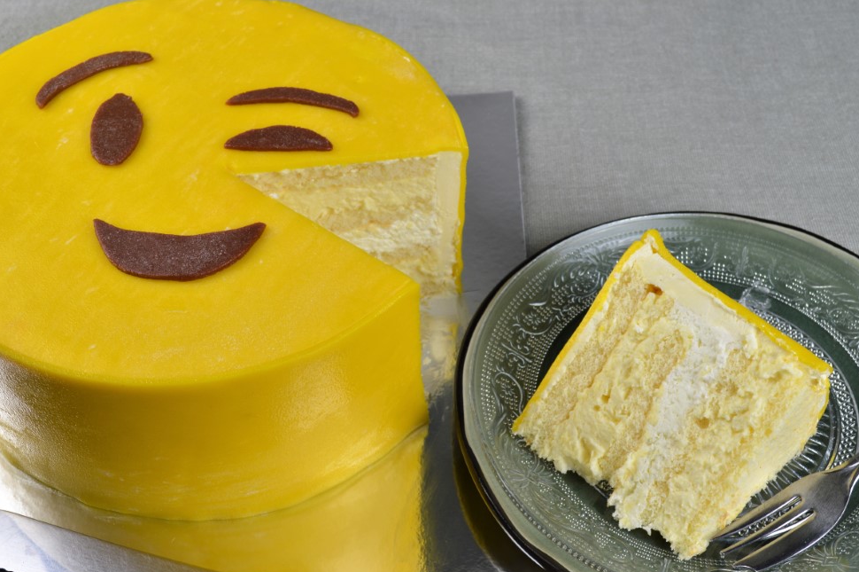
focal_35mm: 50
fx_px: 1192
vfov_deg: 26.9
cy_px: 298
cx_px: 440
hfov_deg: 39.6
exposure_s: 1/10
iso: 100
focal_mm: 28
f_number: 8
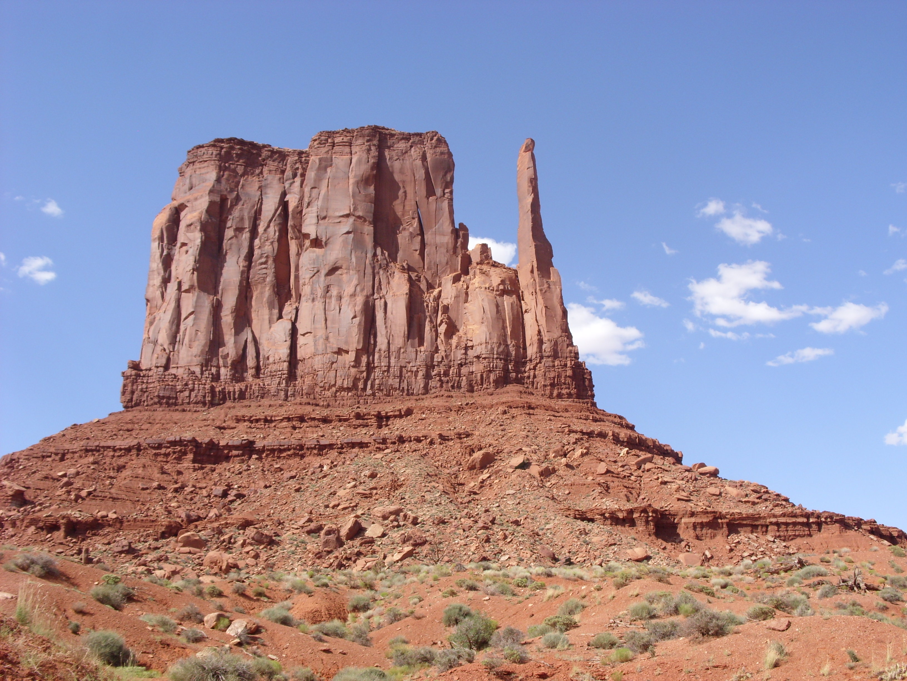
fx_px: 996
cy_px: 340
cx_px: 454
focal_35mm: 38
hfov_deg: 49.0
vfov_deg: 37.7
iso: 50
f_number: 4.9
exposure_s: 1/353
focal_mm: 6.3
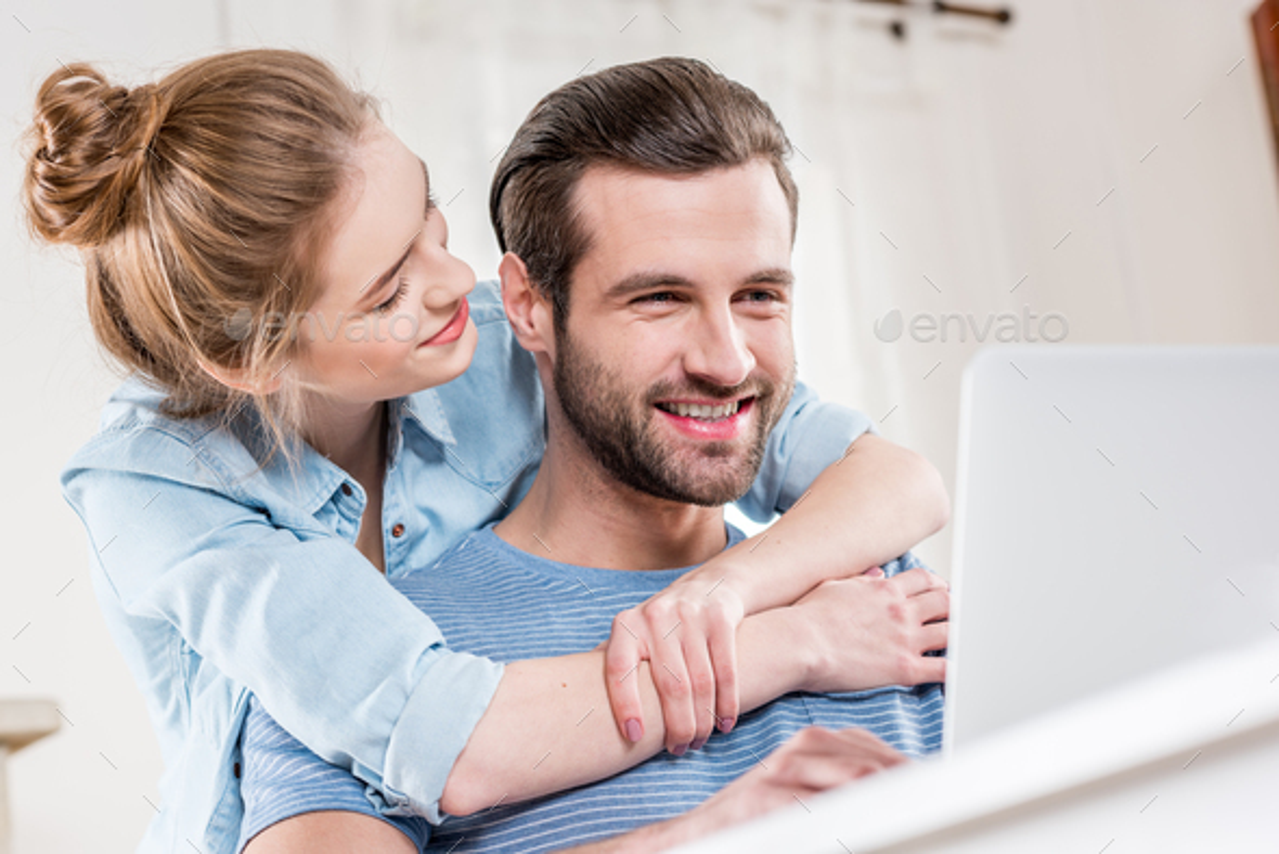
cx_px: 640
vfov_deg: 16.1
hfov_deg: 23.9
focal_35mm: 85
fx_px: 3021
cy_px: 427
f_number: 5
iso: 64
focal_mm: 85
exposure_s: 1/160
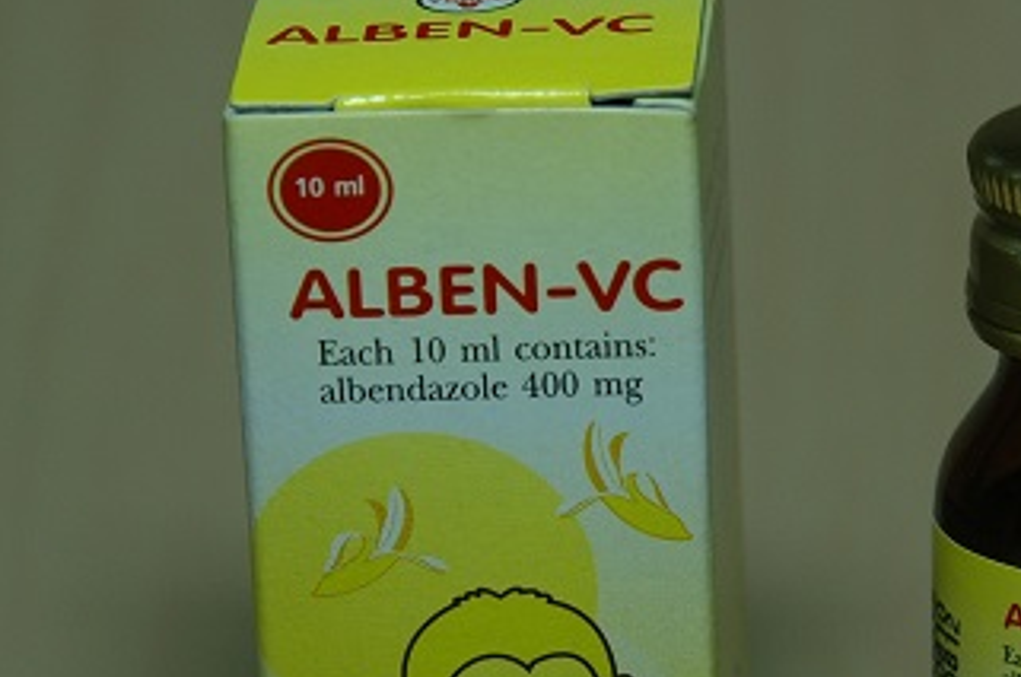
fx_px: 7875
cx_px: 592
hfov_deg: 7.4
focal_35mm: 278
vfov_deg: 4.9
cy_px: 529
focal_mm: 85
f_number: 5.6
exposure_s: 1/125
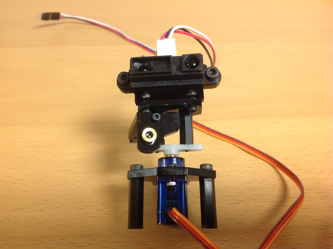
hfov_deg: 52.7
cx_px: 166
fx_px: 336
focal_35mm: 35
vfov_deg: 40.6
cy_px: 124
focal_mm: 4.28
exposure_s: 1/15
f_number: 2.4
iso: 100
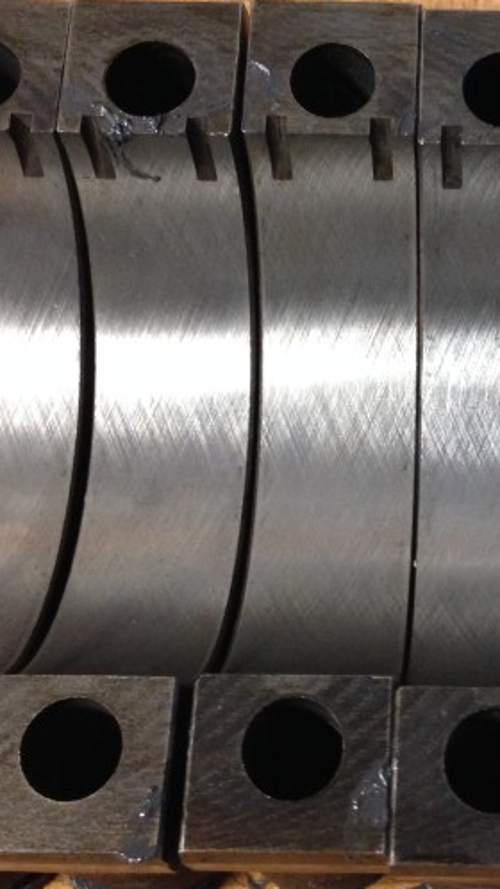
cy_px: 359
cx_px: 489
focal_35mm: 74
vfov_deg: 28.5
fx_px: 1745
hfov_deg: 16.0
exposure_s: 1/20
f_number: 2.4
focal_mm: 4.12
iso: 200
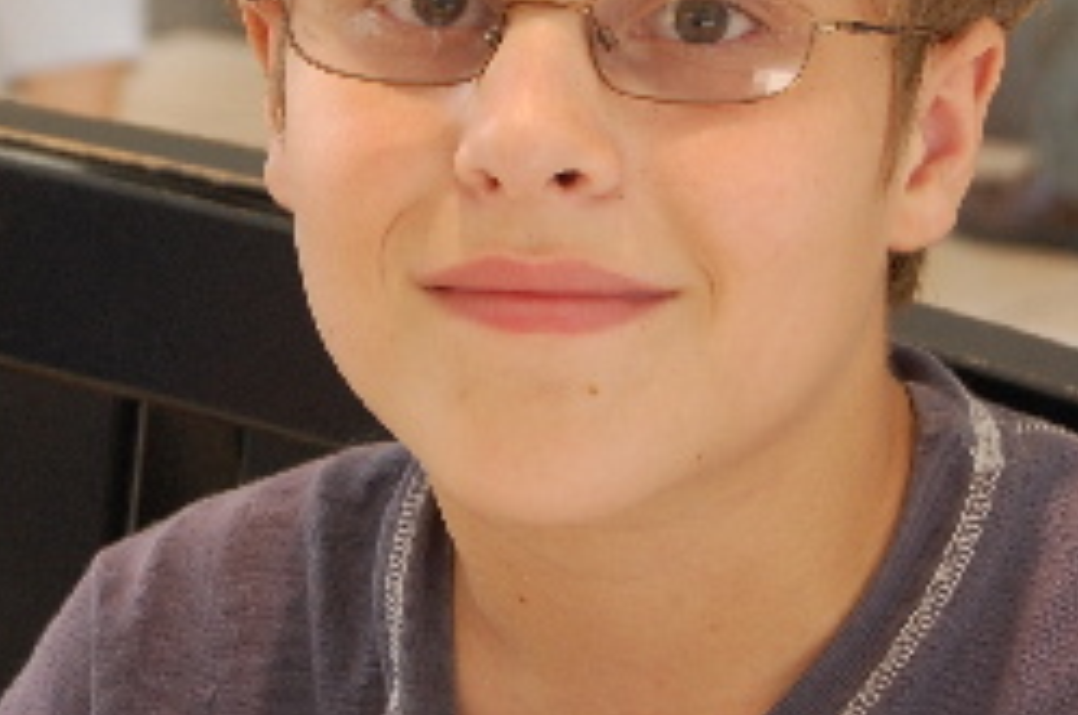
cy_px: 182
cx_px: 563
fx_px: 5290
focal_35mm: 177
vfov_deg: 7.7
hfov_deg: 11.6
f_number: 5.3
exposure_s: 1/30
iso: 560
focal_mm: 46
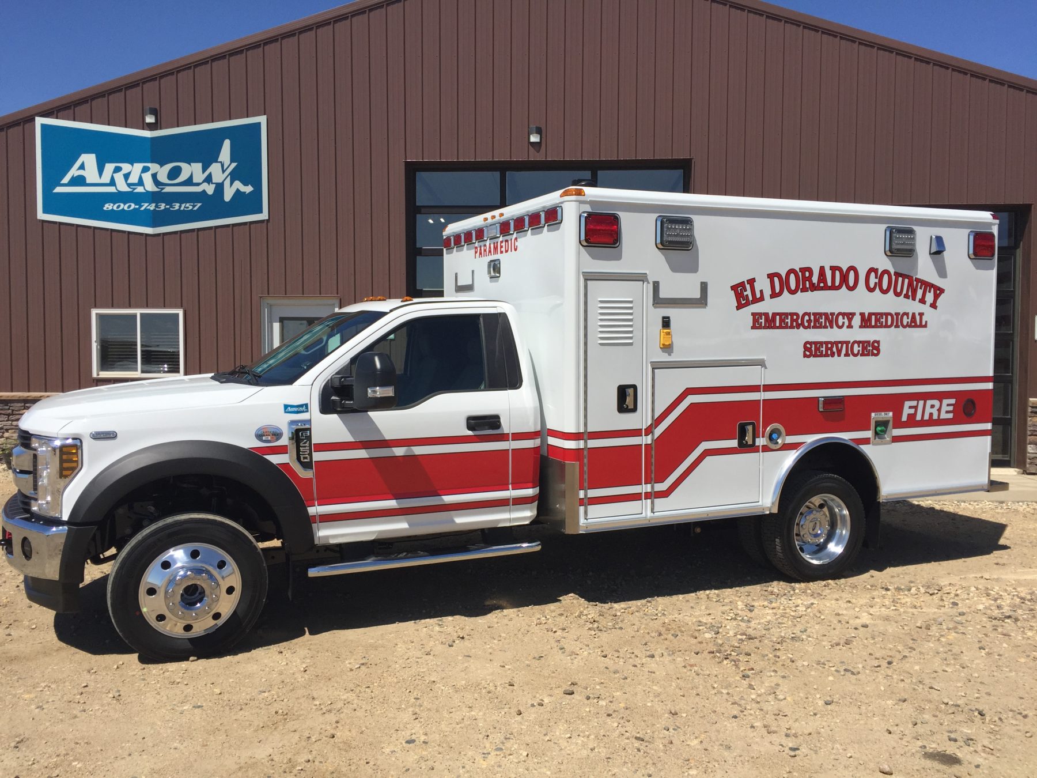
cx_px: 518
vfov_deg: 48.2
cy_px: 389
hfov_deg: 61.7
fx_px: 869
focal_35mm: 29
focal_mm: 4.15
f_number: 2.2
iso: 32
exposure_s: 1/3300
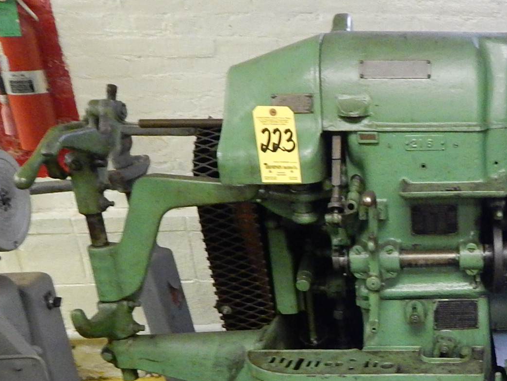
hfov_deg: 34.3
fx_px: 732
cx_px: 521
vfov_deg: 28.3
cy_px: 318
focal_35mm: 50
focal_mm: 4
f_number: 3
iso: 200
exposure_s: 1/6
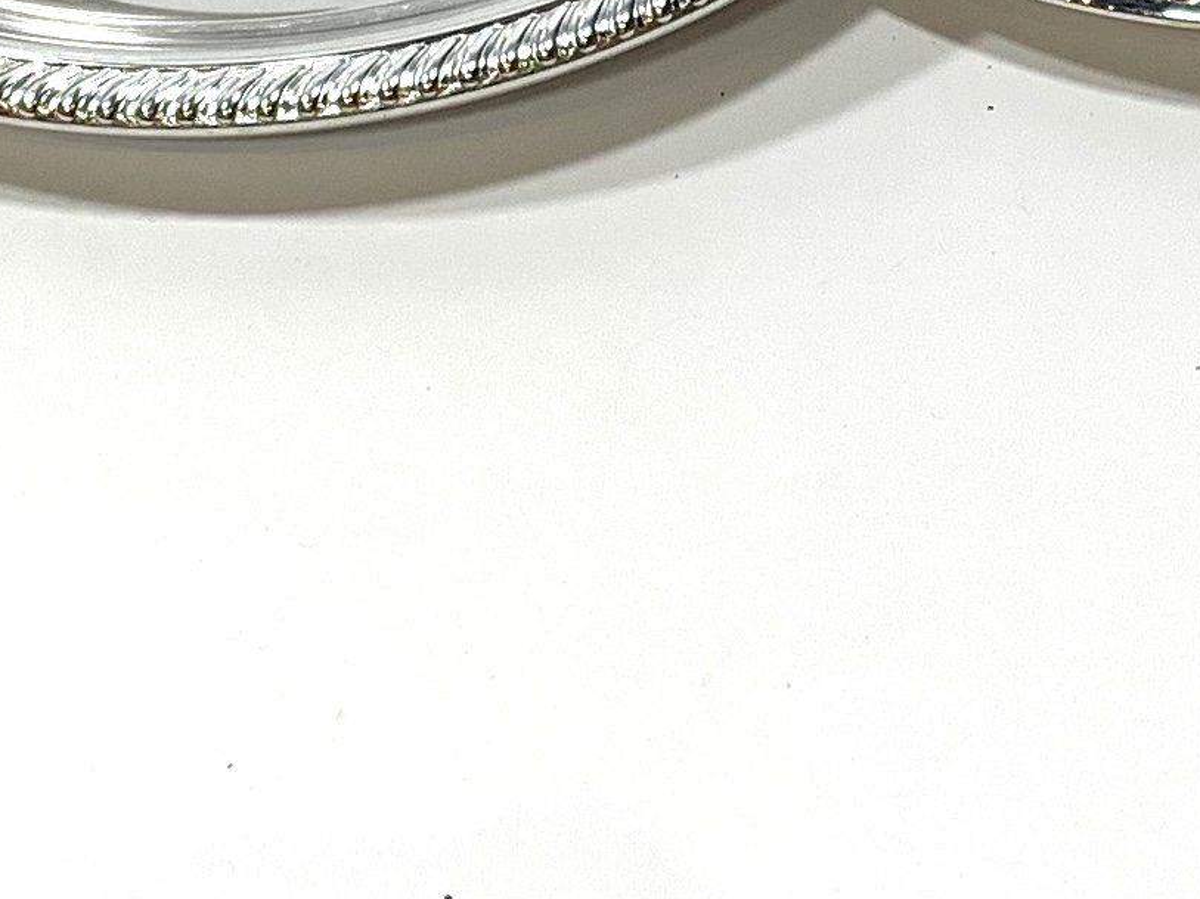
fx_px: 4470
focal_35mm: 129
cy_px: -586
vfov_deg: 10.9
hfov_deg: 15.3
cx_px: 793
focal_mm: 4.25
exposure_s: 1/120
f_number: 1.8
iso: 64
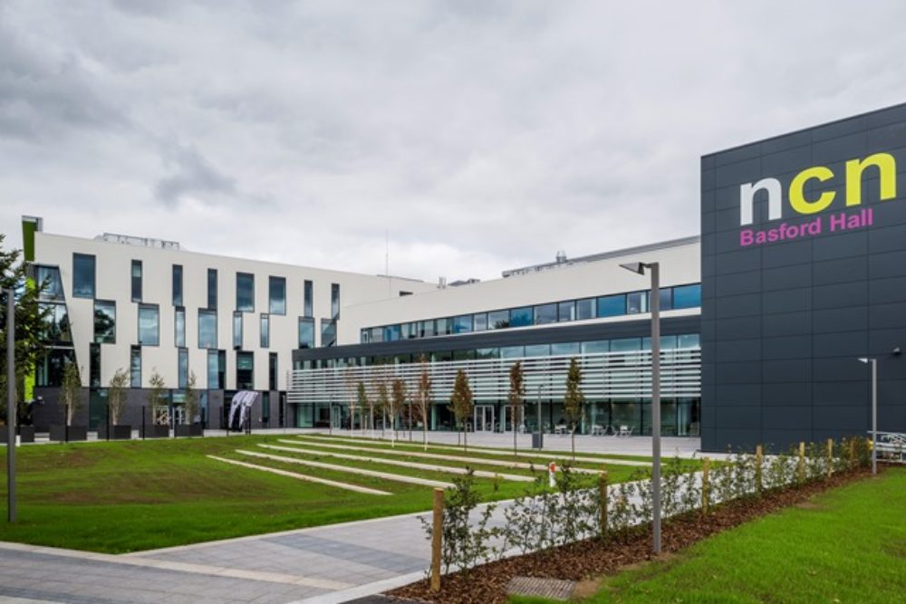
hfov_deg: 73.7
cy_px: 302
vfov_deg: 53.1
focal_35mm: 24
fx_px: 604
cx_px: 453
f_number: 16
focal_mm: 24
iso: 100
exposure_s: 1/40
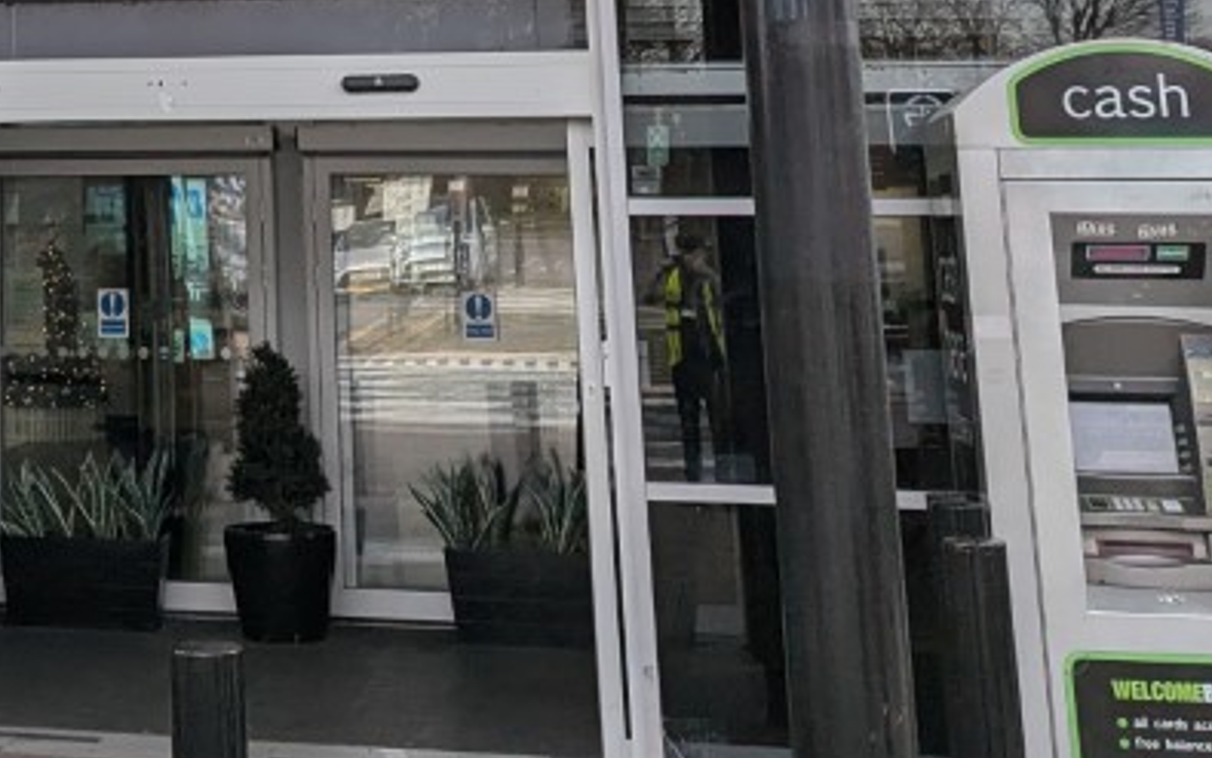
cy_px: -347
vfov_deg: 15.7
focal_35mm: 77
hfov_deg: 25.1
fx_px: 2544
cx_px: -81
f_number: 1.85
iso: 38
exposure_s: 1/858
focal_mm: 6.81
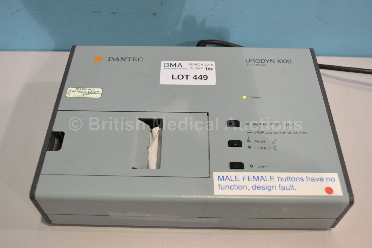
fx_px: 372
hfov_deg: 53.1
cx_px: 186
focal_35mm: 36
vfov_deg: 36.9
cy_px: 124
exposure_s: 1/60
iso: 1600
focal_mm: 24
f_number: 4
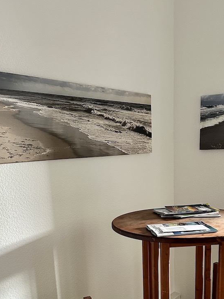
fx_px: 380
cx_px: 142
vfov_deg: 40.9
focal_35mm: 44
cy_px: 246
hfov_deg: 32.7
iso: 400
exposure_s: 1/60
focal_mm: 6.86
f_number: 1.78
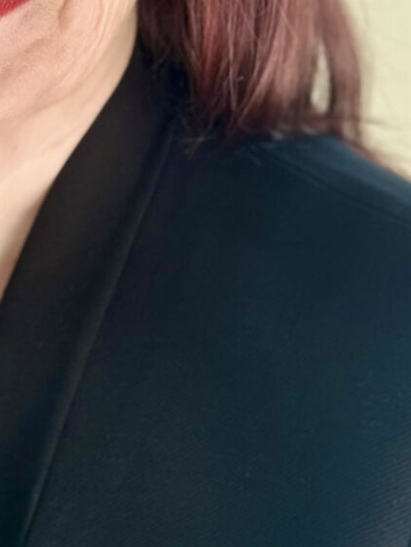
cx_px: -53
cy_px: -20
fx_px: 2230
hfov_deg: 10.4
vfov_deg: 13.8
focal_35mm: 141
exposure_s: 1/121
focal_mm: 6.76
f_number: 1.78
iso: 80
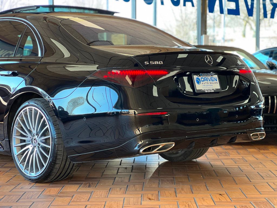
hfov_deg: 25.3
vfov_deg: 19.1
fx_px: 616
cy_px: 104
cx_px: 138
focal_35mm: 77
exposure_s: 1/120
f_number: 2.8
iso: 250
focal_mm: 9
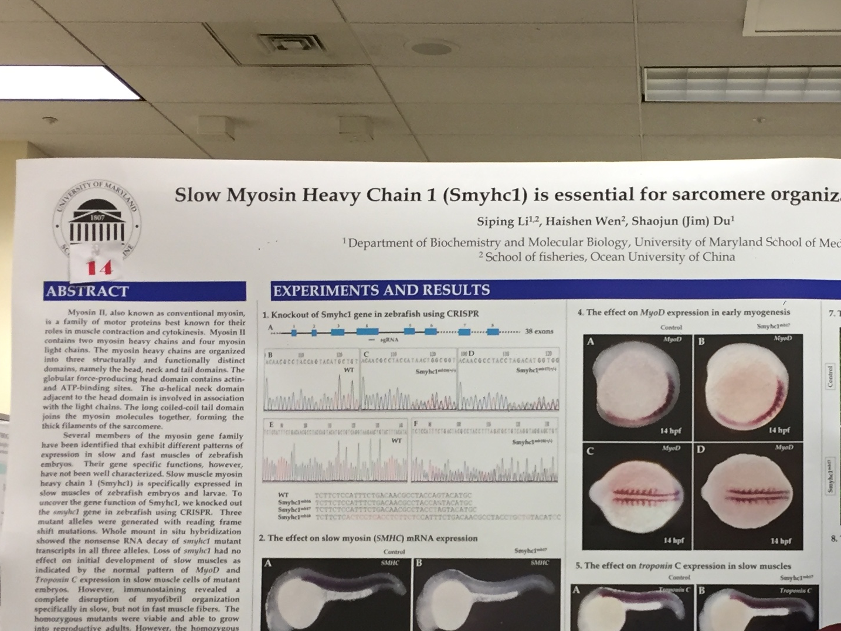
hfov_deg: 28.9
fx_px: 1604
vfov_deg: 22.0
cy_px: 494
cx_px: 635
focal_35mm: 66
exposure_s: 1/30
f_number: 2.2
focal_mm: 4.15
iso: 100
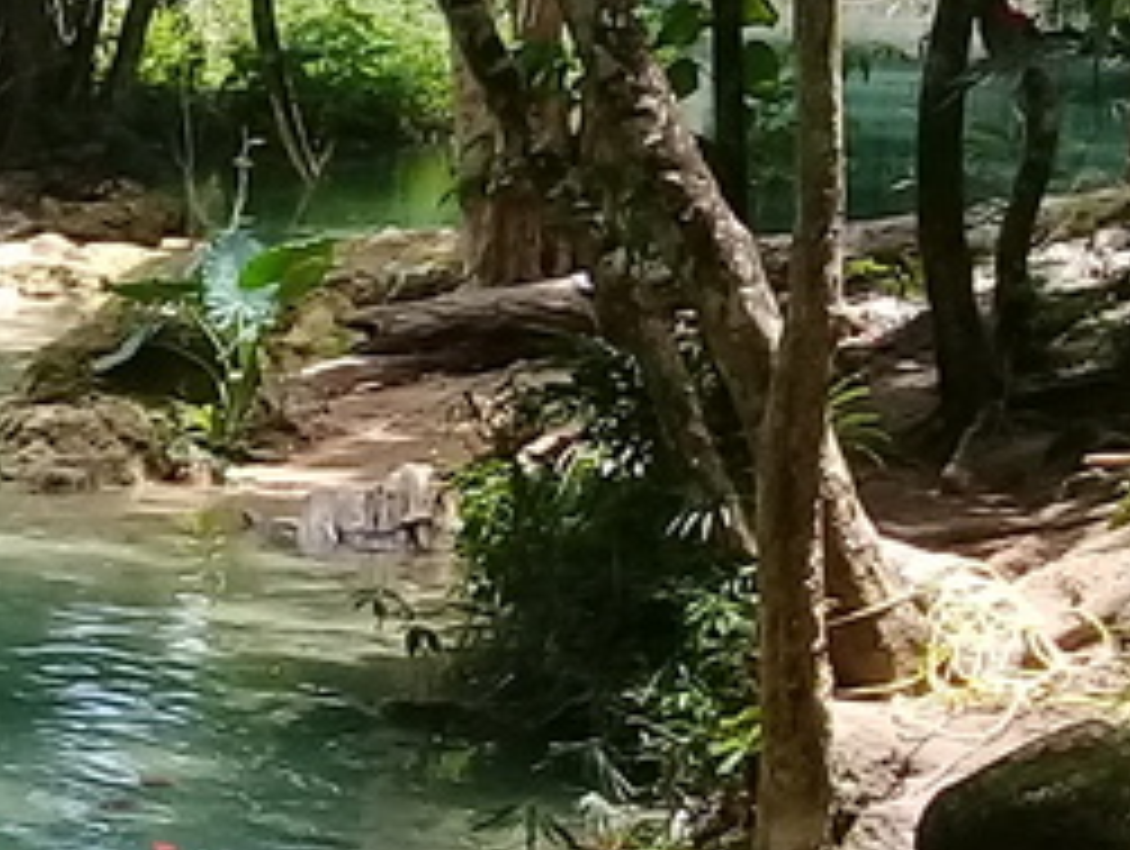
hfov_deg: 11.1
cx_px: -1148
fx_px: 5263
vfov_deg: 9.2
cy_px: 812
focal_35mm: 161
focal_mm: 3.3
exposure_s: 1/400
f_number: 2.2
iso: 50
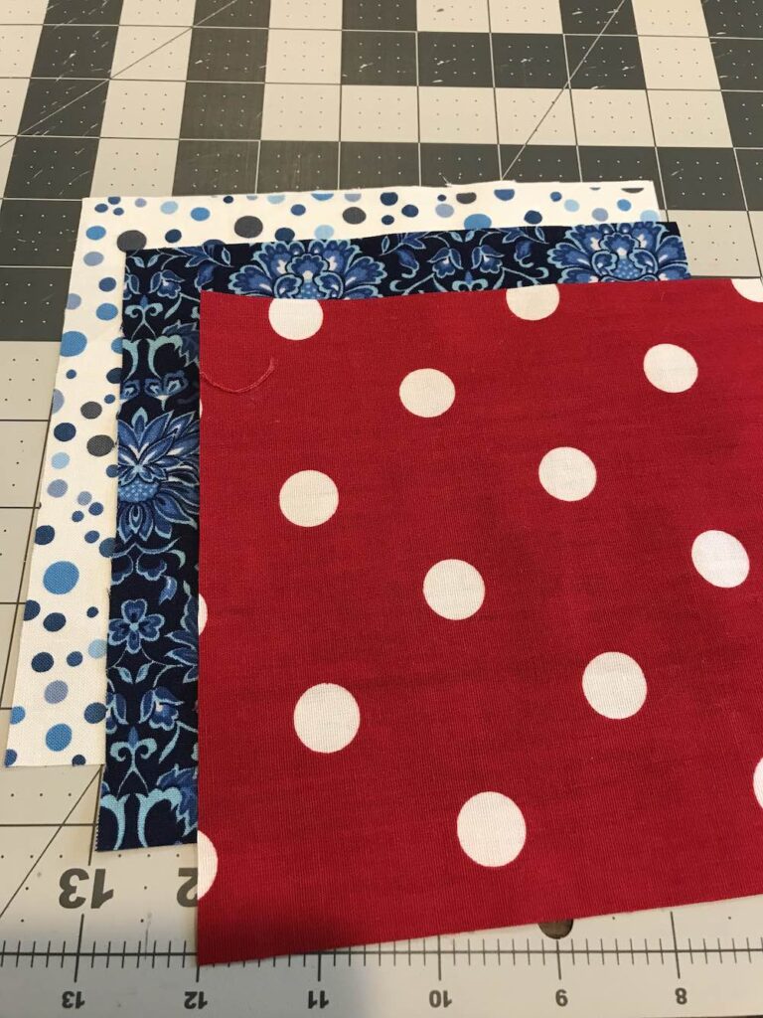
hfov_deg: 49.7
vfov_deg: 63.4
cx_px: 382
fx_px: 823
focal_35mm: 28
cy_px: 509
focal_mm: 3.99
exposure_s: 1/20
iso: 40
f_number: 1.8
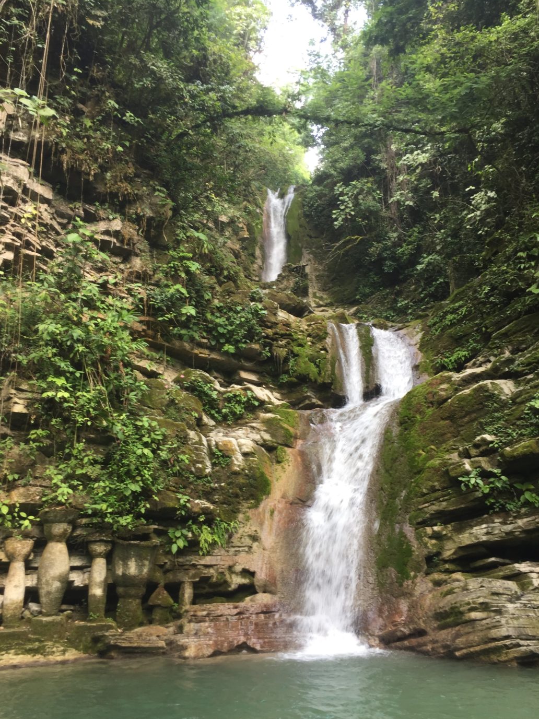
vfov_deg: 60.0
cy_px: 370
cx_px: 262
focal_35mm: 30
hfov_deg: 46.8
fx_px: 623
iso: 32
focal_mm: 4.15
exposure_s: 1/40
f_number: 2.2
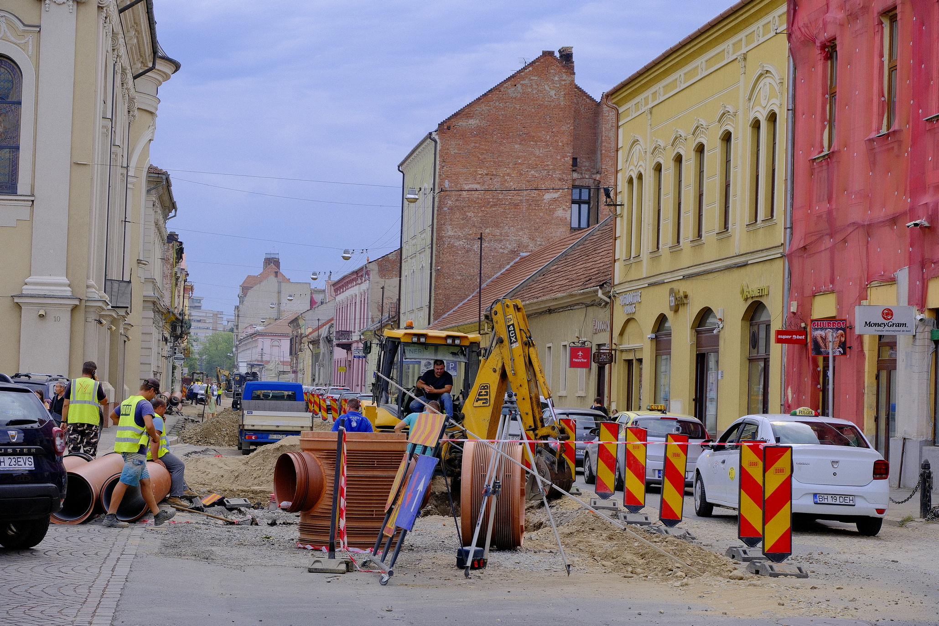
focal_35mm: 74
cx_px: 470
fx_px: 1930
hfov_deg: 27.3
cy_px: 313
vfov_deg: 18.4
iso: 640
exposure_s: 1/750
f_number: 5.6
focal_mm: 49.4
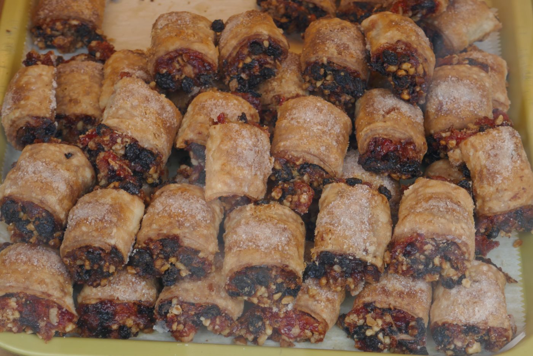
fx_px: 1406
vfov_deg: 14.4
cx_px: 266
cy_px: 178
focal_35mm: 95
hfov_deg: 21.5
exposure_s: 1/80
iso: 200
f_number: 5.1
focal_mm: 34.6
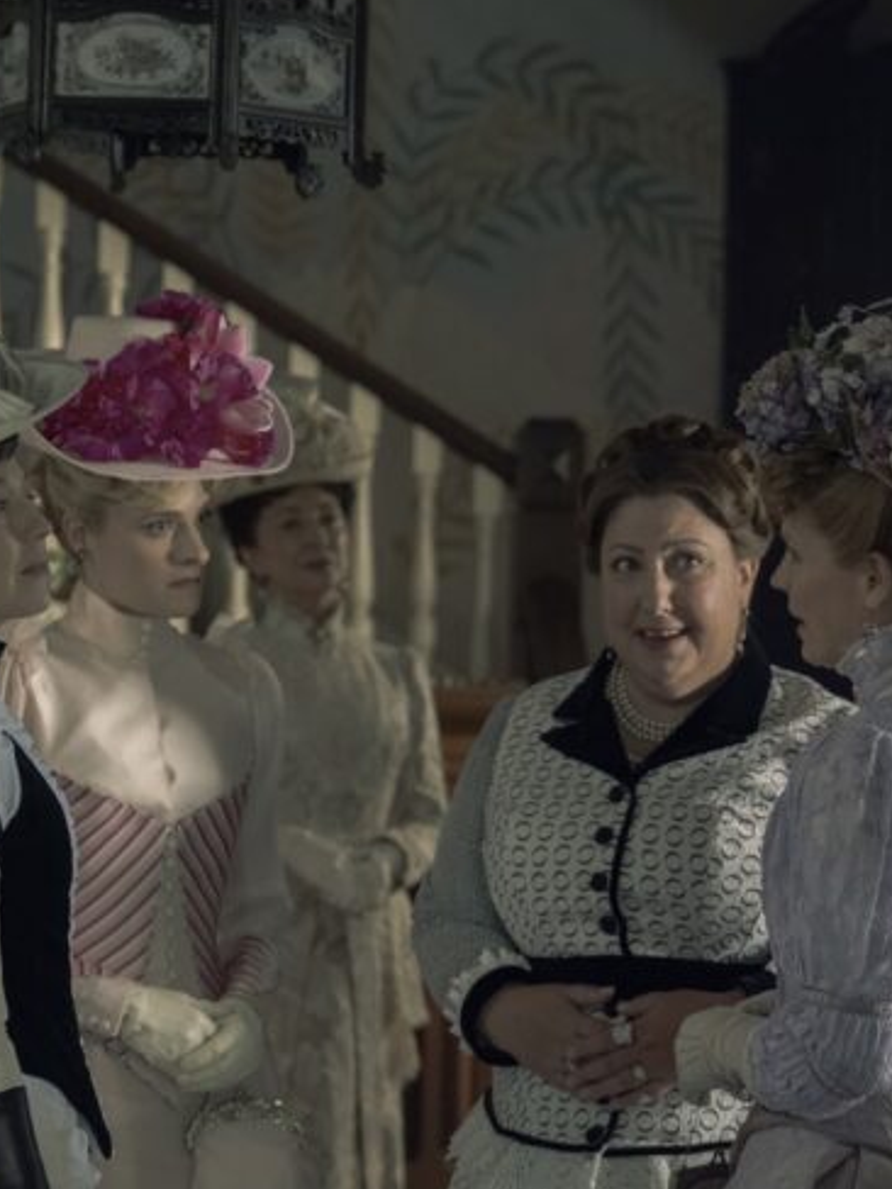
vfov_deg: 14.4
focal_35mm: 135
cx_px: 446
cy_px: 1160
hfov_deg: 11.0
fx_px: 4638
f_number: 4
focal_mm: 76.5
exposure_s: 1/160
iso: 6400
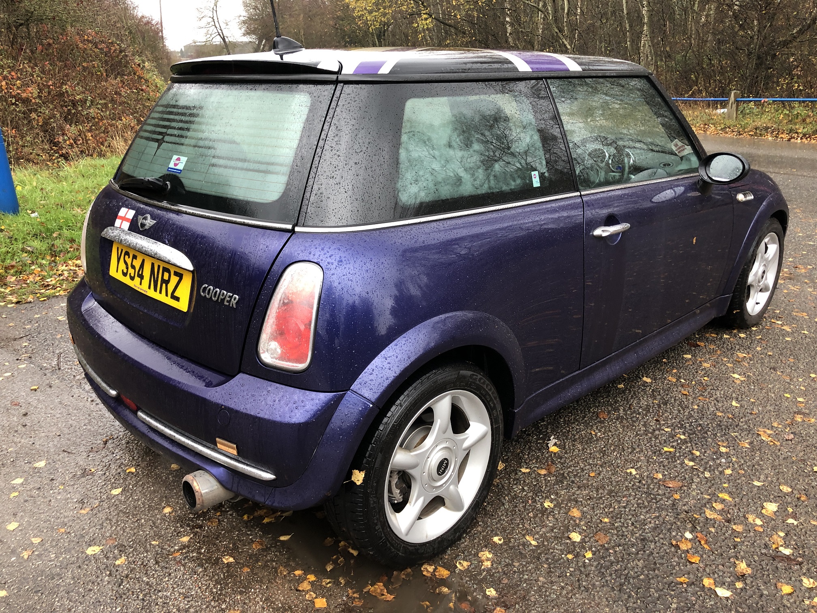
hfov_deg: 63.4
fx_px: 661
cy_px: 306
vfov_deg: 49.7
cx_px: 408
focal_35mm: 28
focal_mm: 4
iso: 40
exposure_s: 1/24
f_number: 1.8
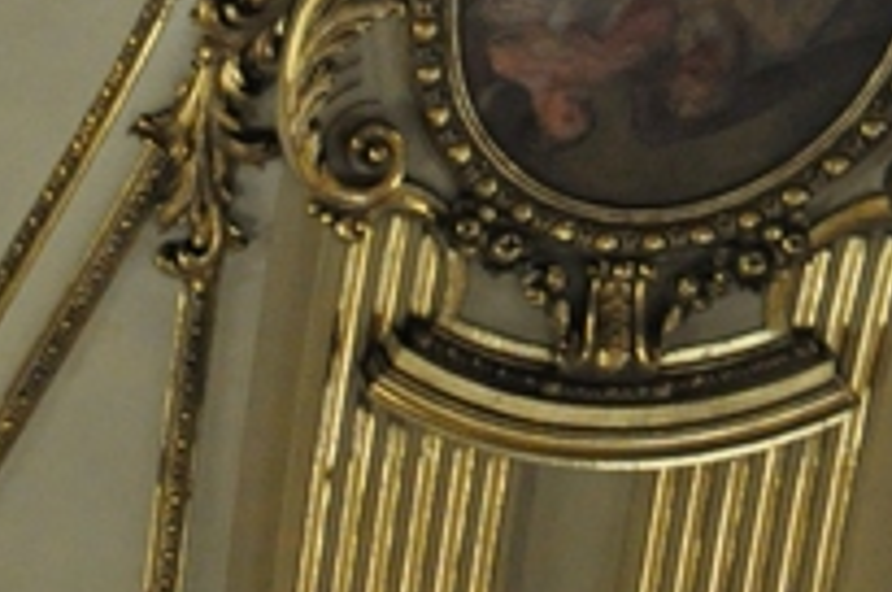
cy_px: 1608
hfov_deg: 10.0
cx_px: -827
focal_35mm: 193
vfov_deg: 6.6
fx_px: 4775
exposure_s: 1/30
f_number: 3
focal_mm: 22
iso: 1250
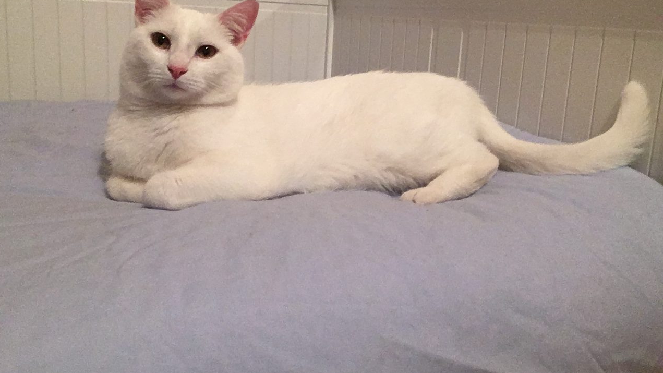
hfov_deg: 58.0
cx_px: 330
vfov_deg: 34.5
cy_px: 138
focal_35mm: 34
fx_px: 598
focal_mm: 2.15
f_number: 2.4
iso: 200
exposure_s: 1/33
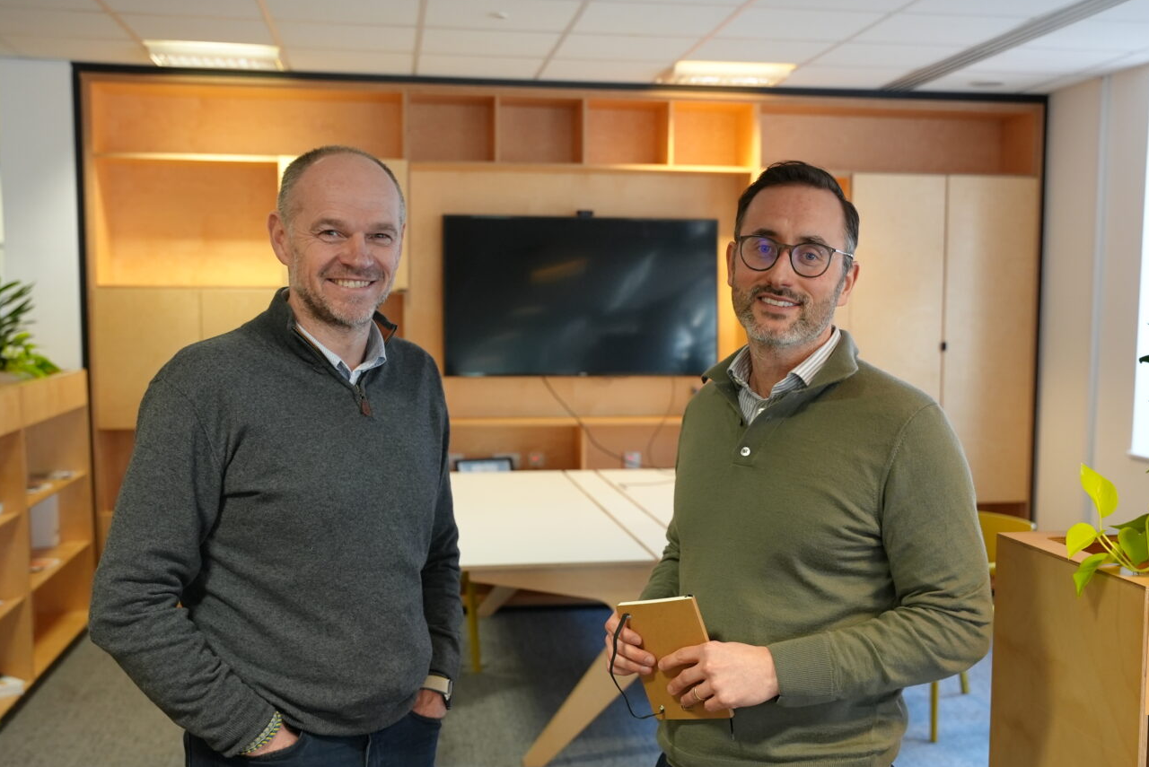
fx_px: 1341
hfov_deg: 46.3
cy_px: 432
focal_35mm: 42
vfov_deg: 31.9
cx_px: 614
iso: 2500
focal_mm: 35
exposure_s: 1/160
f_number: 4
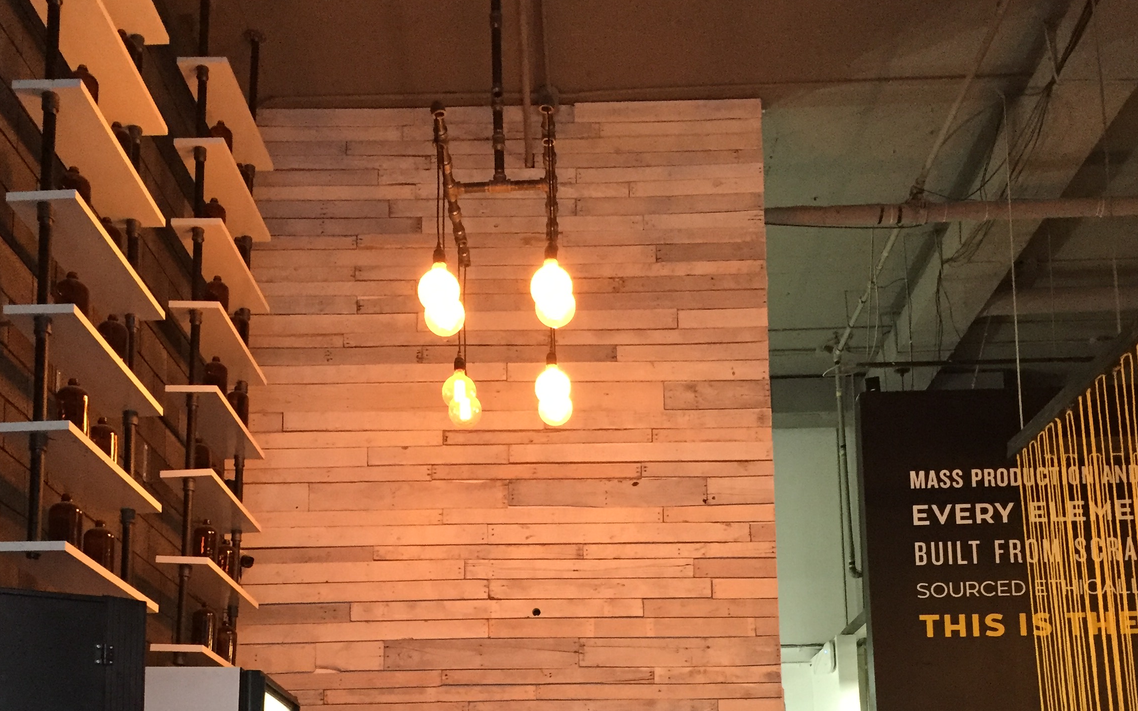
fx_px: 1365
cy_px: 680
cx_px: 537
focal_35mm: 44
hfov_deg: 45.2
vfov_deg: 27.8
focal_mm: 4.15
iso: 250
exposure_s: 1/15
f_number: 2.2
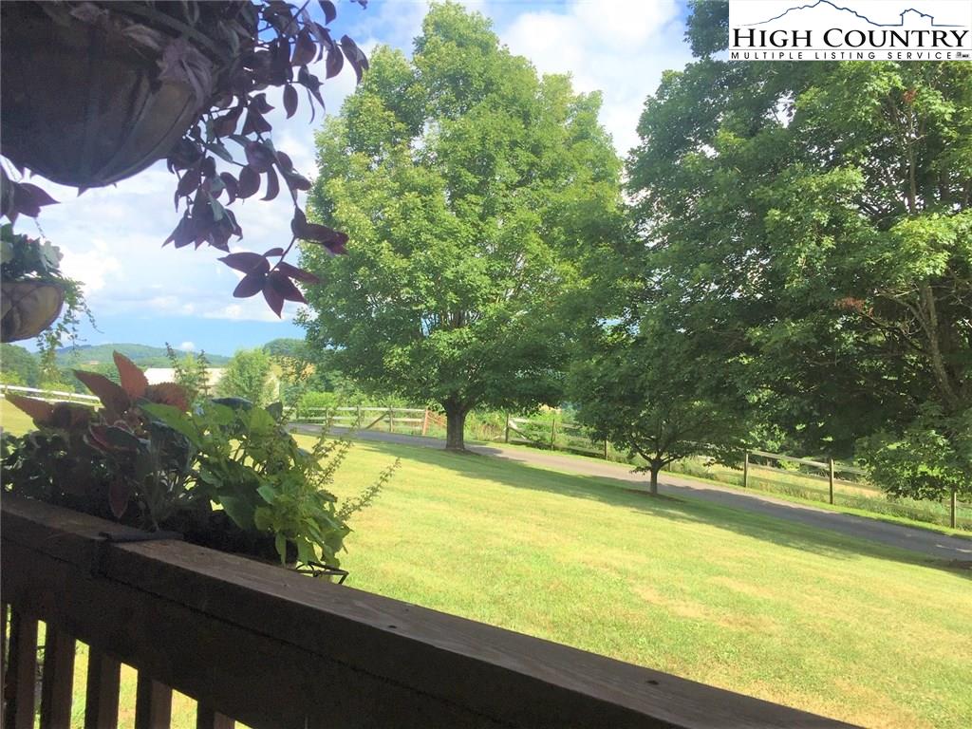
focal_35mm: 29
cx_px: 486
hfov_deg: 61.7
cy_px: 364
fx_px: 814
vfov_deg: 48.2
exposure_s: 1/1163
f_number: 2.2
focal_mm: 4.15
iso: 32
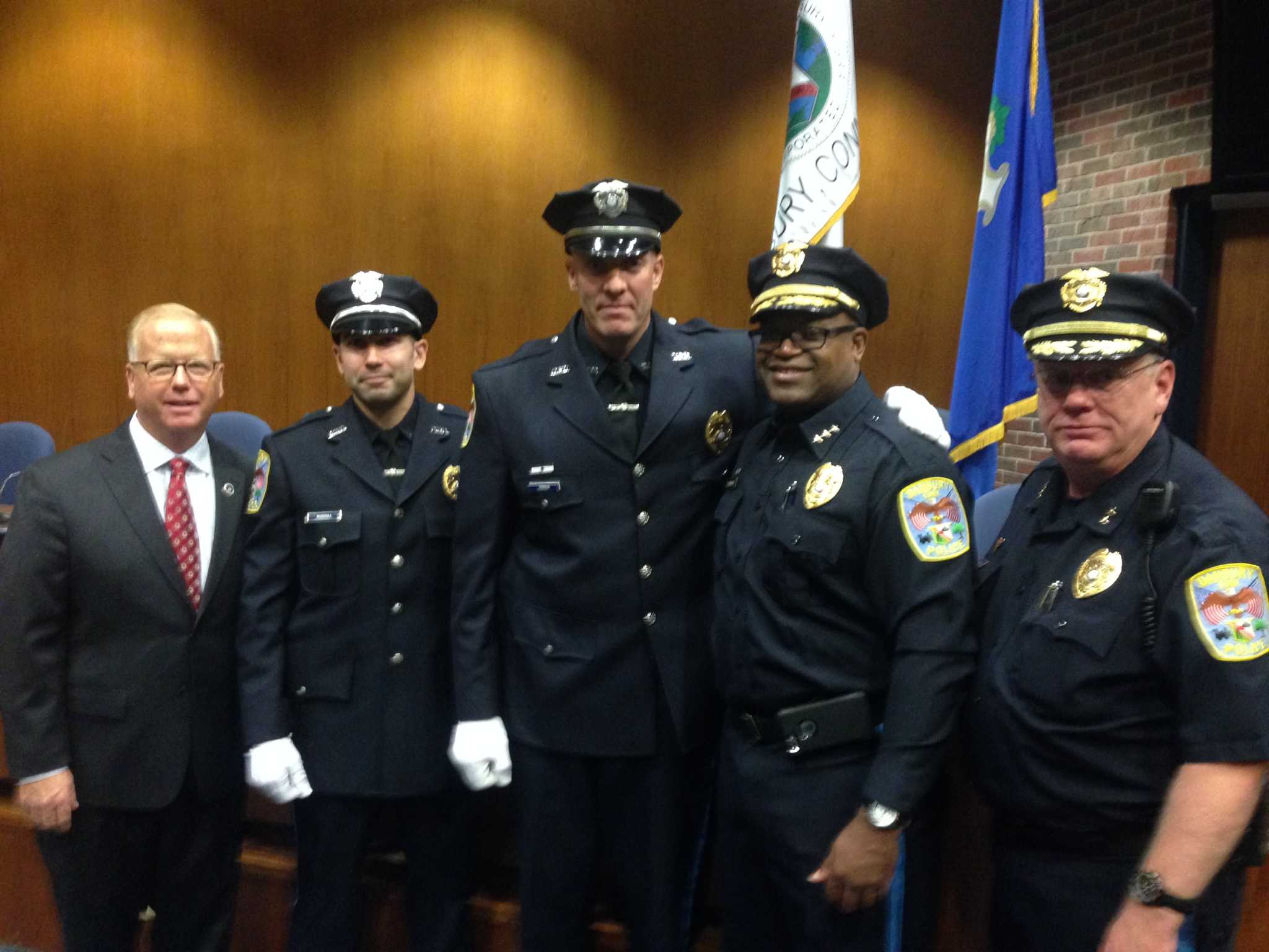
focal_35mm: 33
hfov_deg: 55.4
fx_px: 1210
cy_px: 476
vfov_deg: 42.9
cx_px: 634
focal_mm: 4.12
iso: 400
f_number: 2.4
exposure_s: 1/17
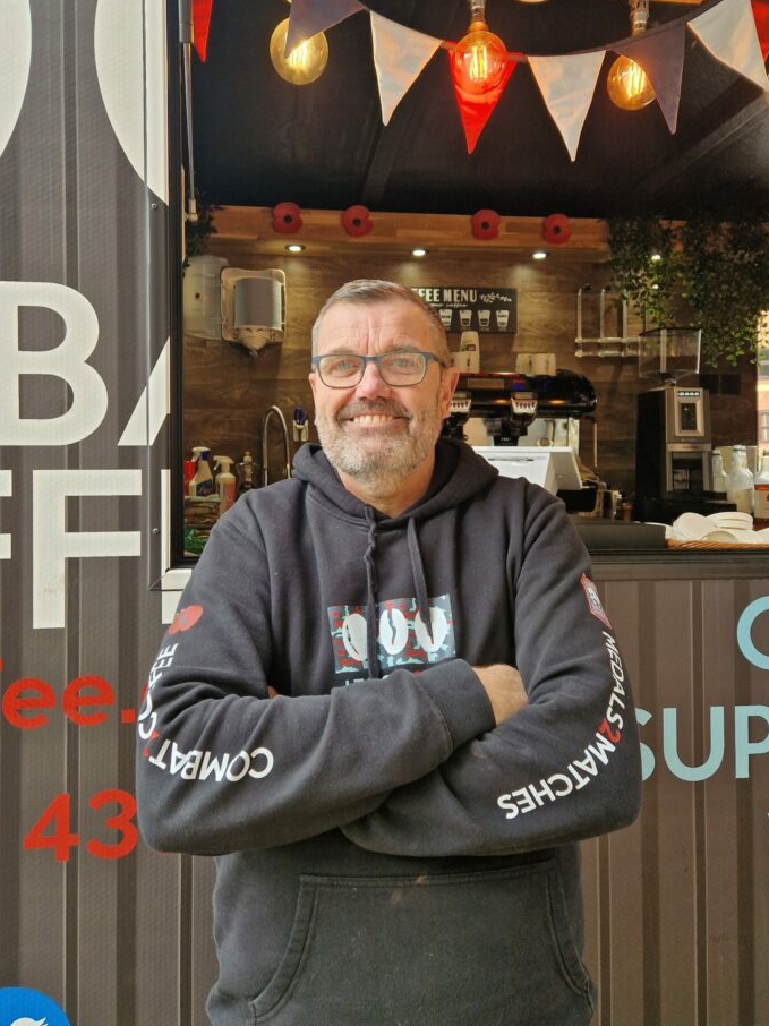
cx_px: 375
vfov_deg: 67.2
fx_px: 770
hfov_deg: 53.0
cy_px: 473
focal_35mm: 26
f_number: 1.8
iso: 50
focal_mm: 5.4
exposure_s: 1/180
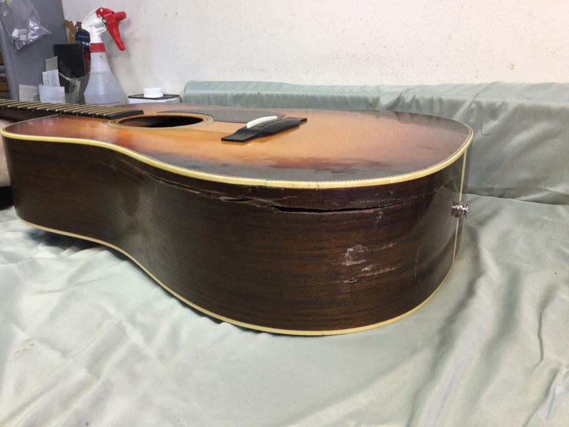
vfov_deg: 45.4
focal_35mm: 31
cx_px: 284
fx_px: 510
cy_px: 214
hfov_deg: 58.4
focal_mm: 3.3
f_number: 2.4
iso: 64
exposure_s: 1/30
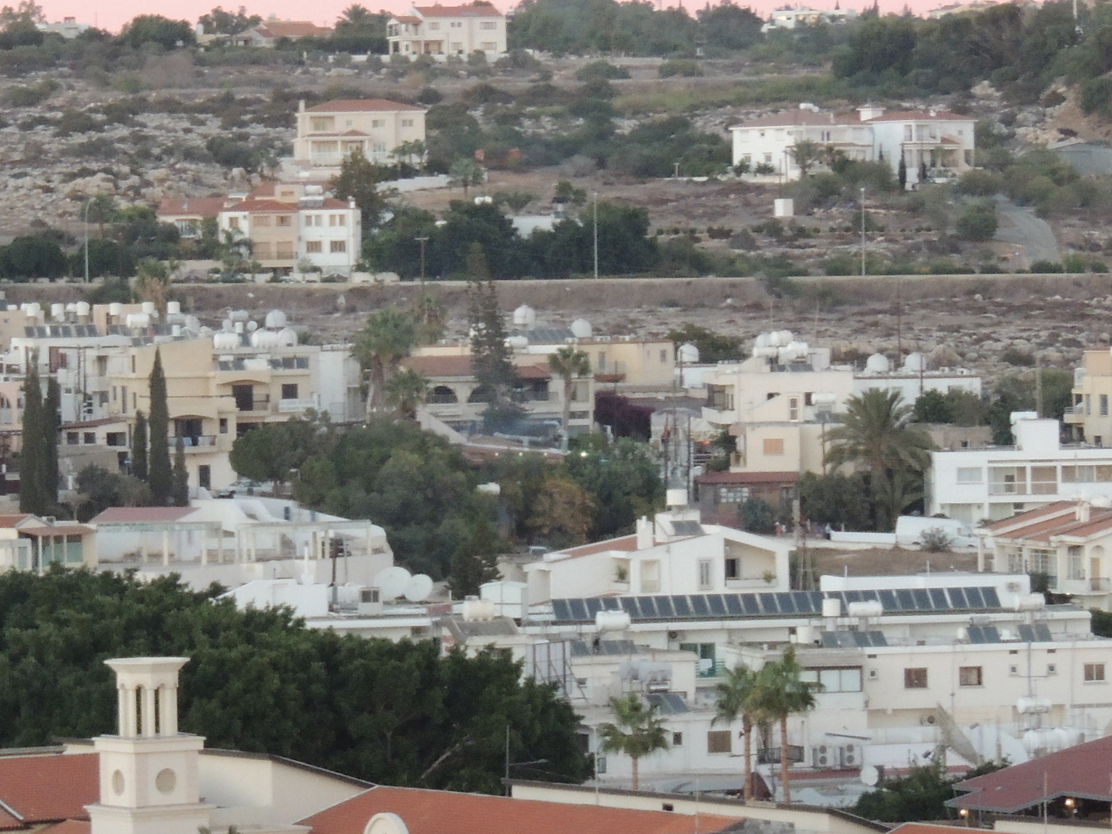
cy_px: 432
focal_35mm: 230
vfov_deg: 6.5
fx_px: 7388
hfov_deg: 8.6
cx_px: 327
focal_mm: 18.7
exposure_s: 1/60
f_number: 4.2
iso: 400
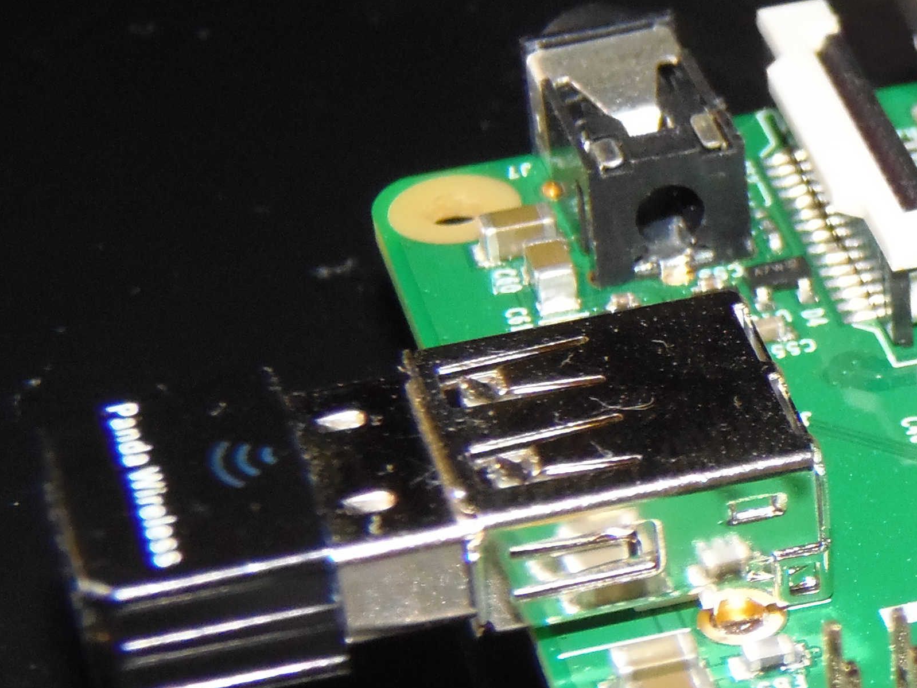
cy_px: 407
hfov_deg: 11.4
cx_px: 1124
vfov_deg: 8.8
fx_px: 4478
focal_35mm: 169
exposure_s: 1/30
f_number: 4
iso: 200
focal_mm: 11.7
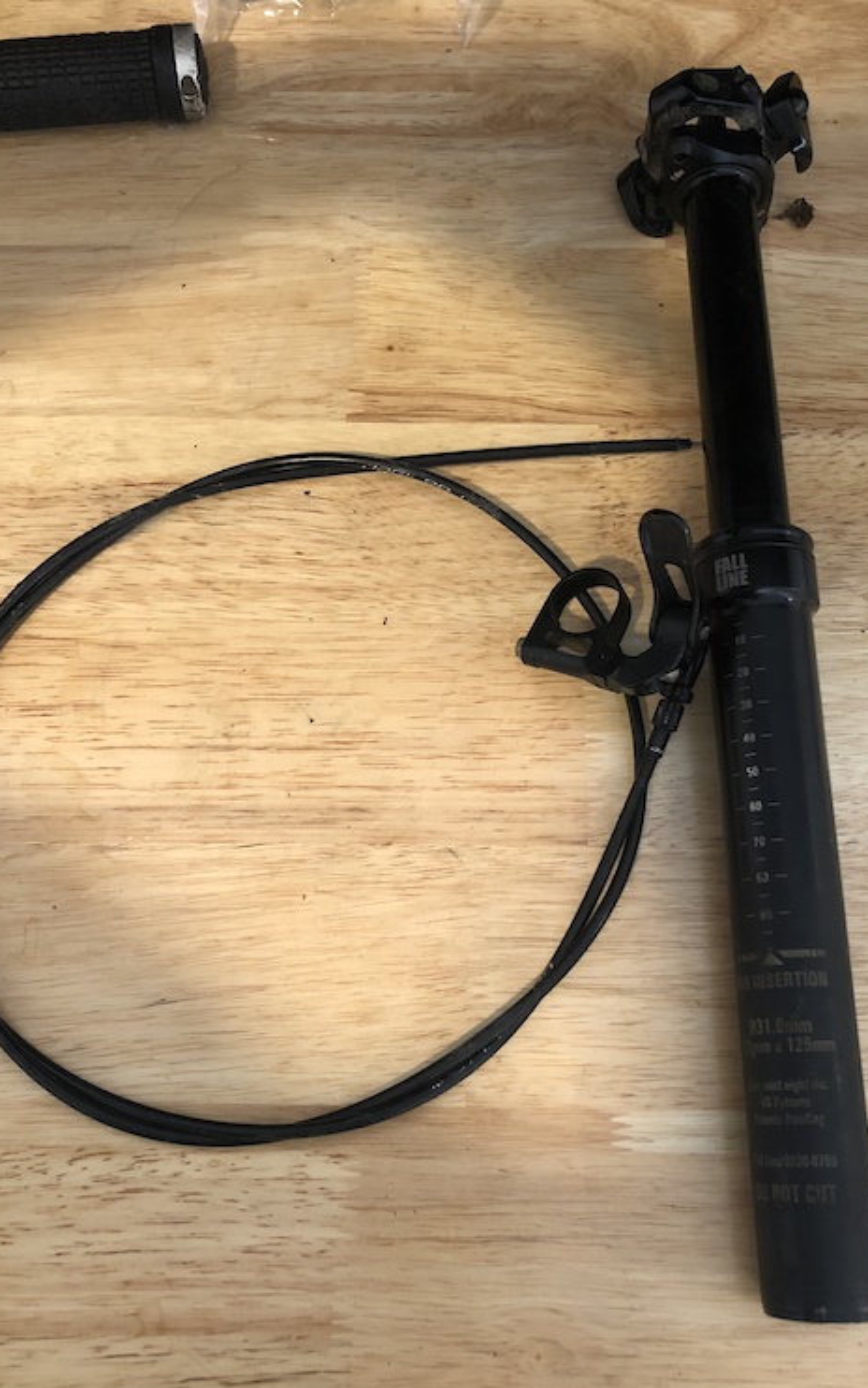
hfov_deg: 39.4
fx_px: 1211
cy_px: 688
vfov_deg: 59.6
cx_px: 466
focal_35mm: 32
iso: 80
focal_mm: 3.99
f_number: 1.8
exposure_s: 1/15
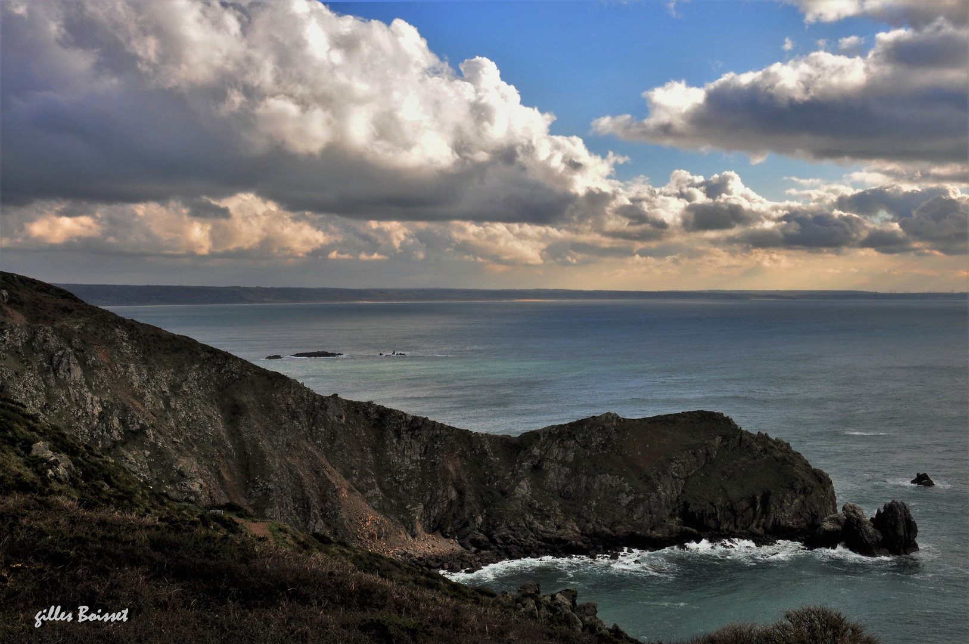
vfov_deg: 31.8
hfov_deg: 46.4
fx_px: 1129
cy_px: 322
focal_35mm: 42
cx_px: 484
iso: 400
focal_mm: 28
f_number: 20
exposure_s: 1/100
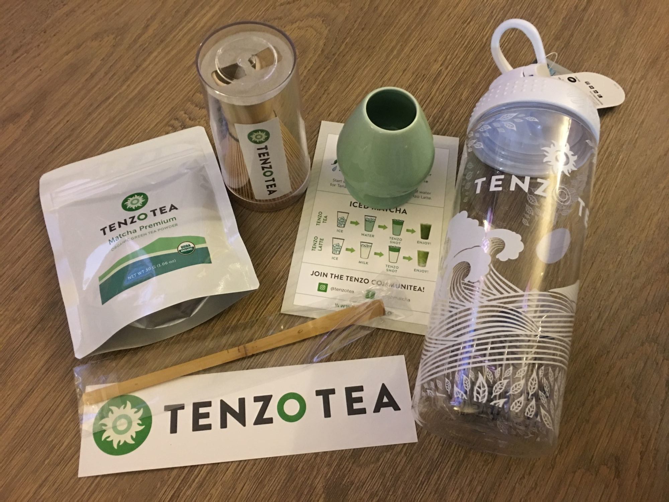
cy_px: 251
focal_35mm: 29
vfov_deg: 48.2
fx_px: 560
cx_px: 334
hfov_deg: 61.7
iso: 80
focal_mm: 4.15
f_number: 2.2
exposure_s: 1/4
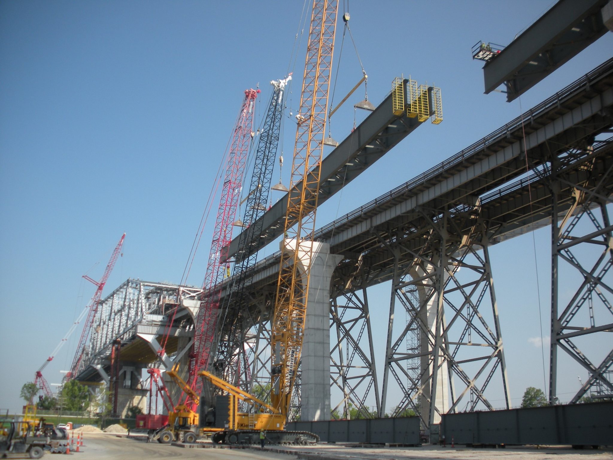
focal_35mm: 35
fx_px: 620
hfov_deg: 52.6
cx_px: 306
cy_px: 230
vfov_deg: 40.7
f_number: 3.5
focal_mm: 6.3
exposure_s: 1/730
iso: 64
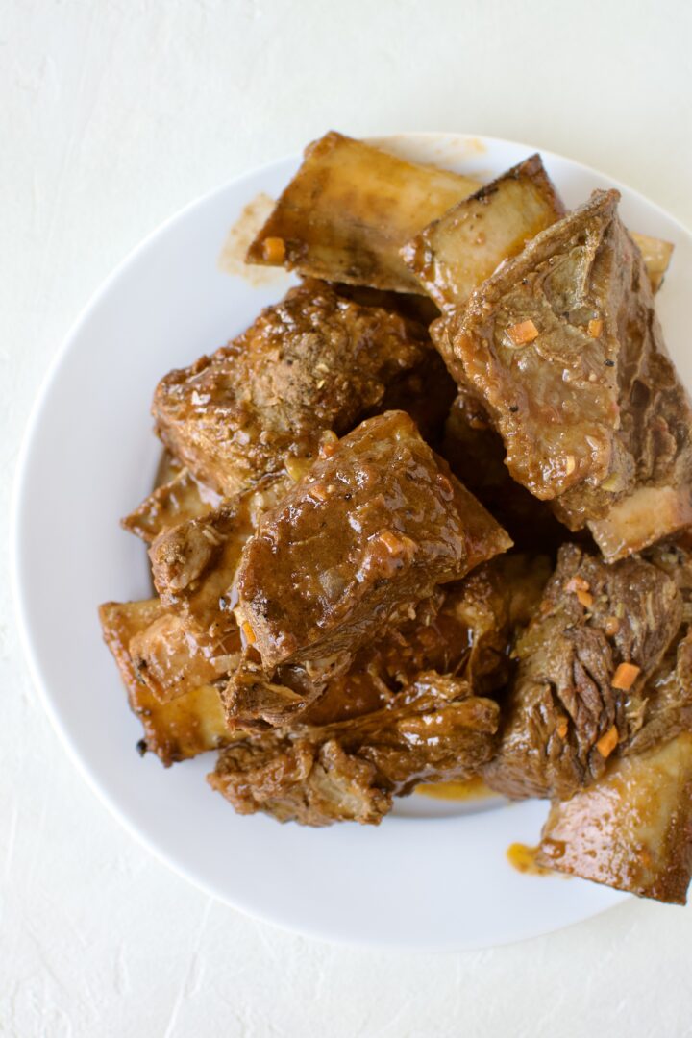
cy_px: 519
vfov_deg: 38.2
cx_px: 346
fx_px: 1499
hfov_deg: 26.0
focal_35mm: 52
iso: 800
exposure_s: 1/80
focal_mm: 35
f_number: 4.5
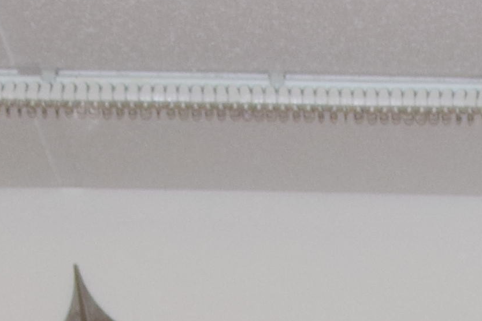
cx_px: 663
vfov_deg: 4.3
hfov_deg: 6.7
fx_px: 4043
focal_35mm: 302
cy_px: 1100
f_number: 4.5
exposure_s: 1/80
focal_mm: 28
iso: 800
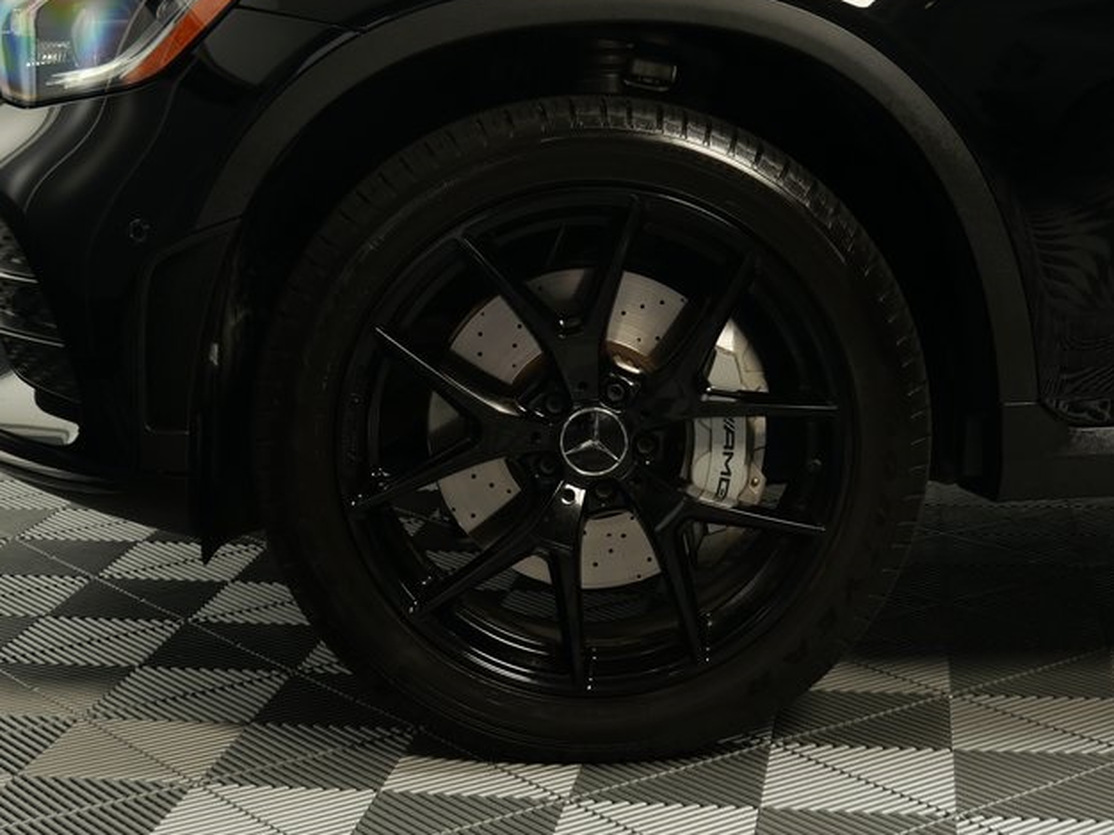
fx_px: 2316
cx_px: 584
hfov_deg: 27.0
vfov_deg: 20.4
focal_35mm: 72
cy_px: 379
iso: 200
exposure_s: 1/200
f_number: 4.5
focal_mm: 22
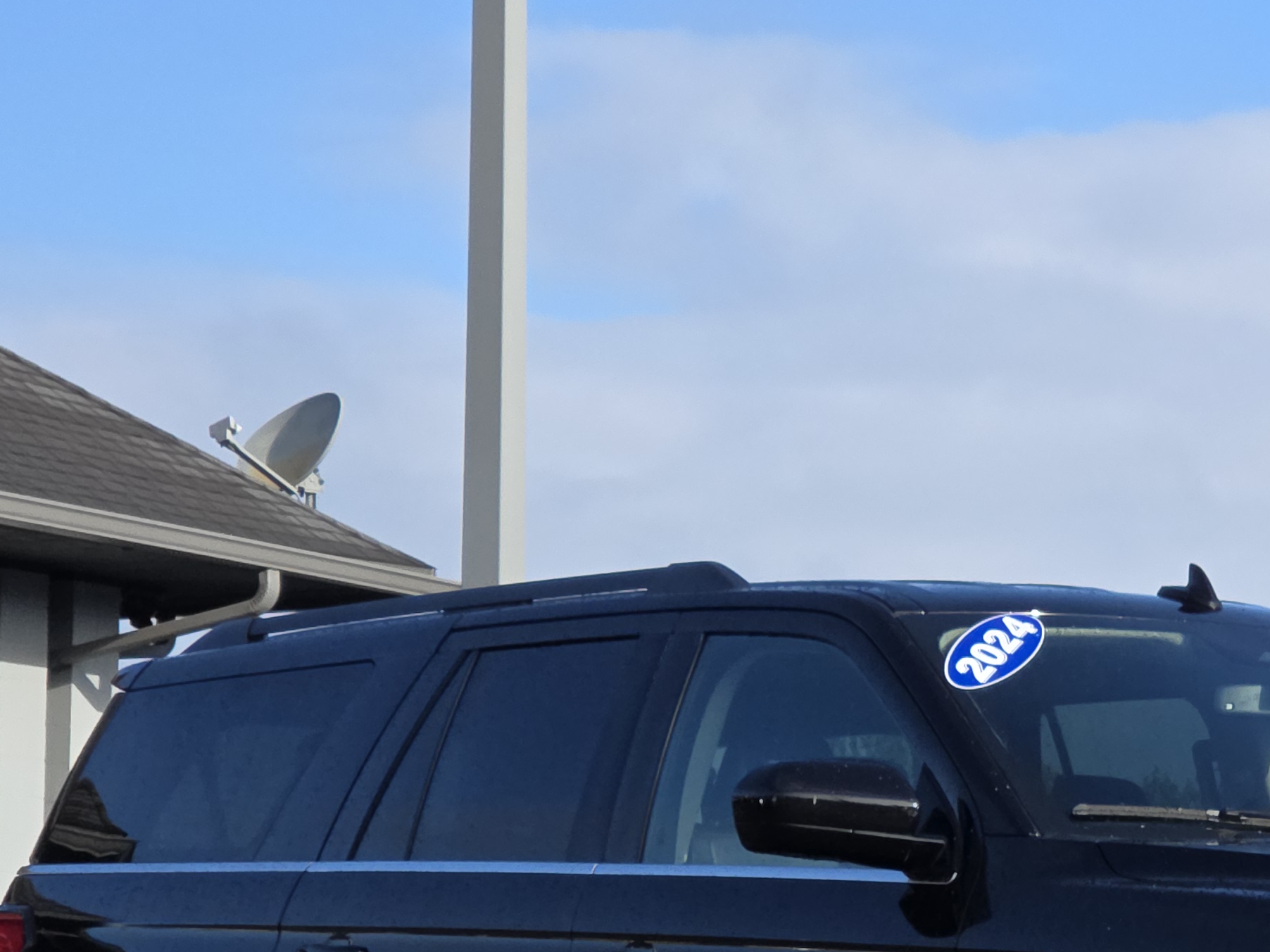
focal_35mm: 153
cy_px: 778
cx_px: 1131
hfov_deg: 12.8
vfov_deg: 9.7
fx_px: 5613
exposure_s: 1/838
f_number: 2.4
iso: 25
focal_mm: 7
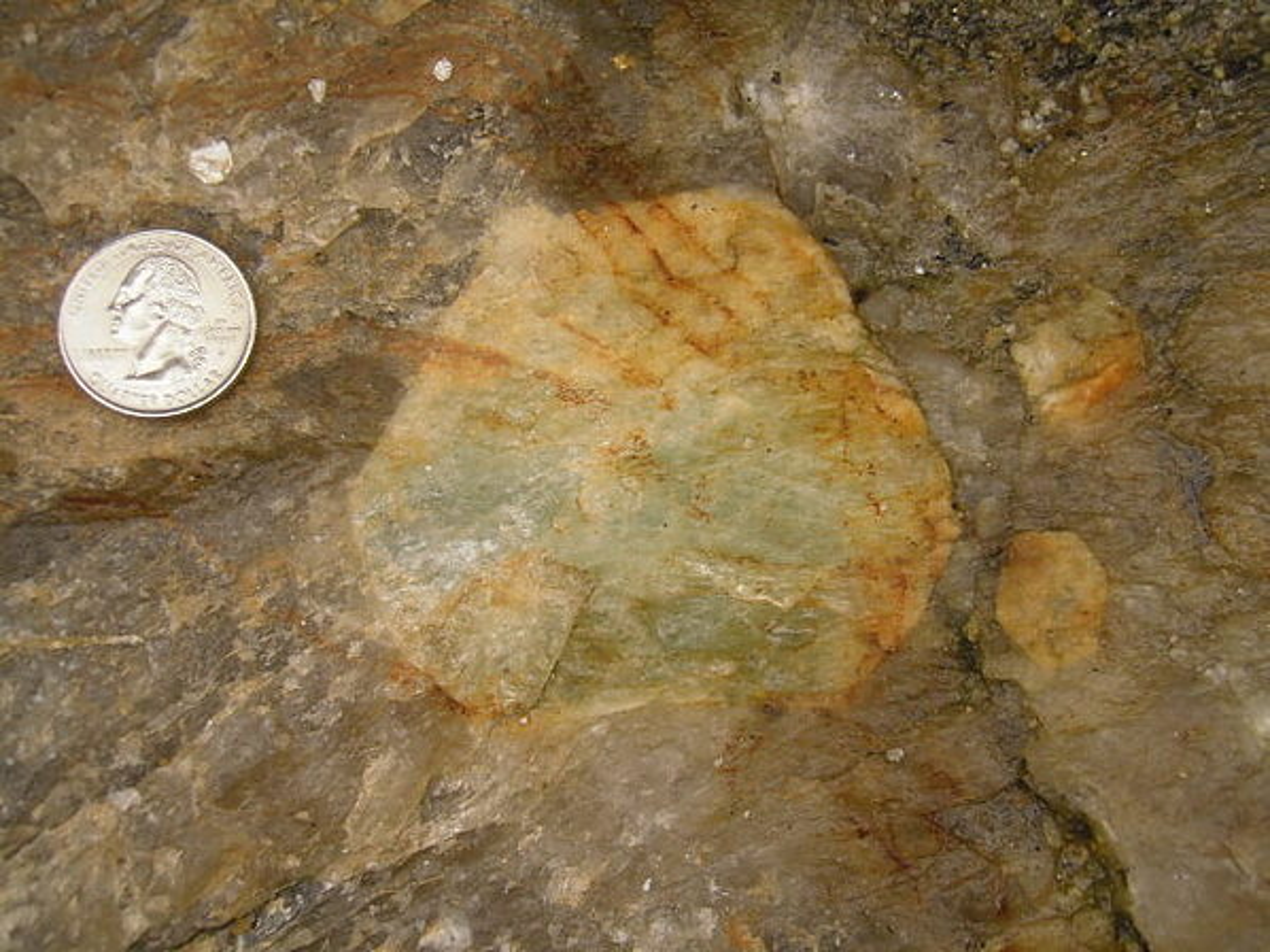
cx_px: 635
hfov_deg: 36.8
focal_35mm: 52
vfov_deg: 28.0
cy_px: 476
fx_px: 1907
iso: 100
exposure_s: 1/250
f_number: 5.1
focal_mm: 9.1
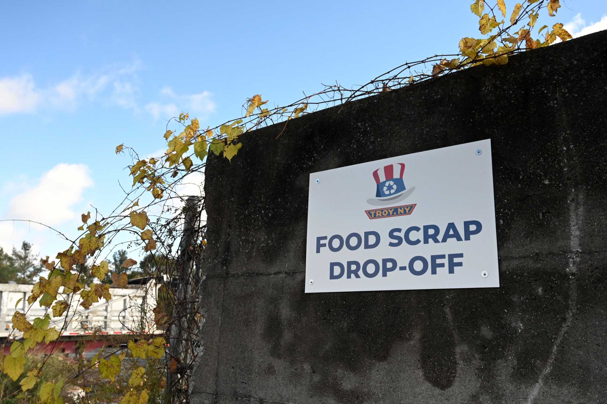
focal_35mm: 30
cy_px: 202
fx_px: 514
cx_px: 304
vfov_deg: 42.9
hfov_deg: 61.1
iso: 5000
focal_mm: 30.5
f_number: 5.6
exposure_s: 1/8000
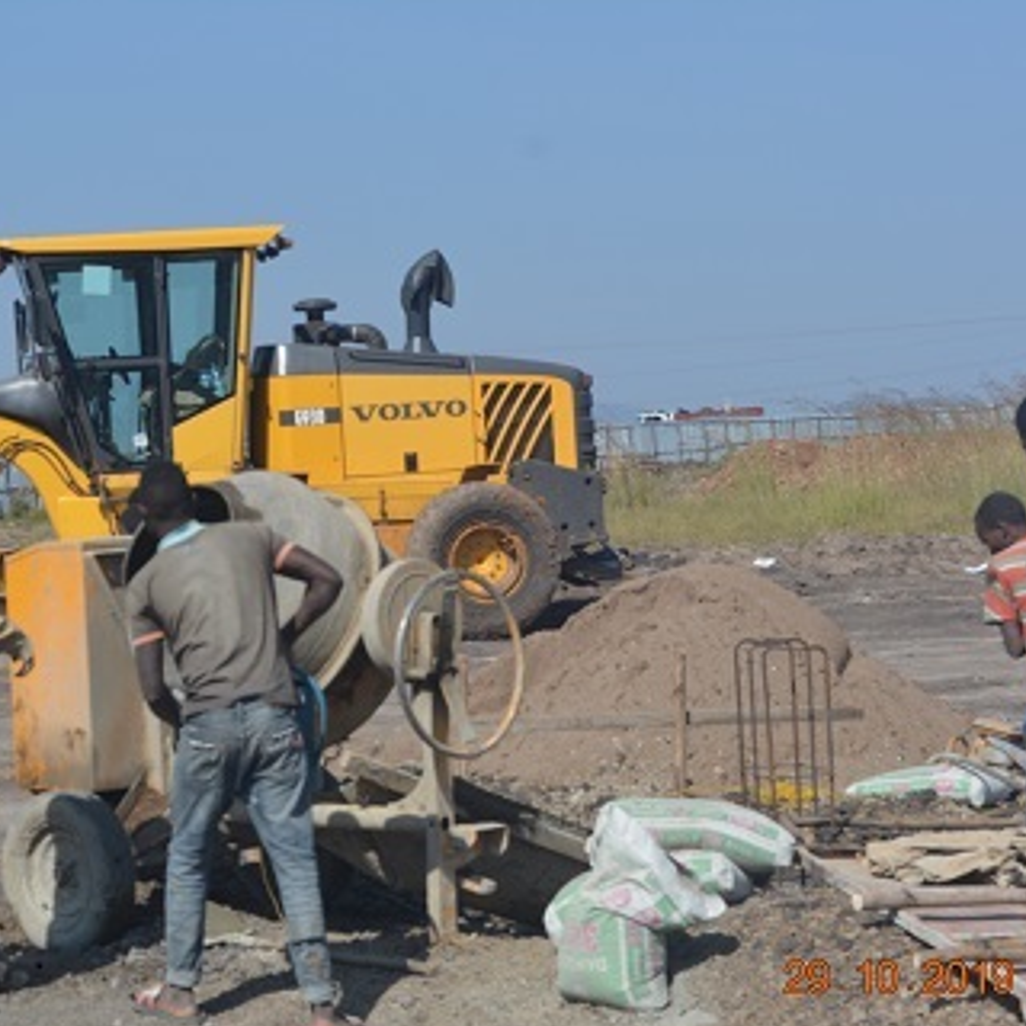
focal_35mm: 110
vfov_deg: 15.9
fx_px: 3677
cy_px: 524
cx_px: 366
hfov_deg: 15.9
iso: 100
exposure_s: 1/250
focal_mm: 55
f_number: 8
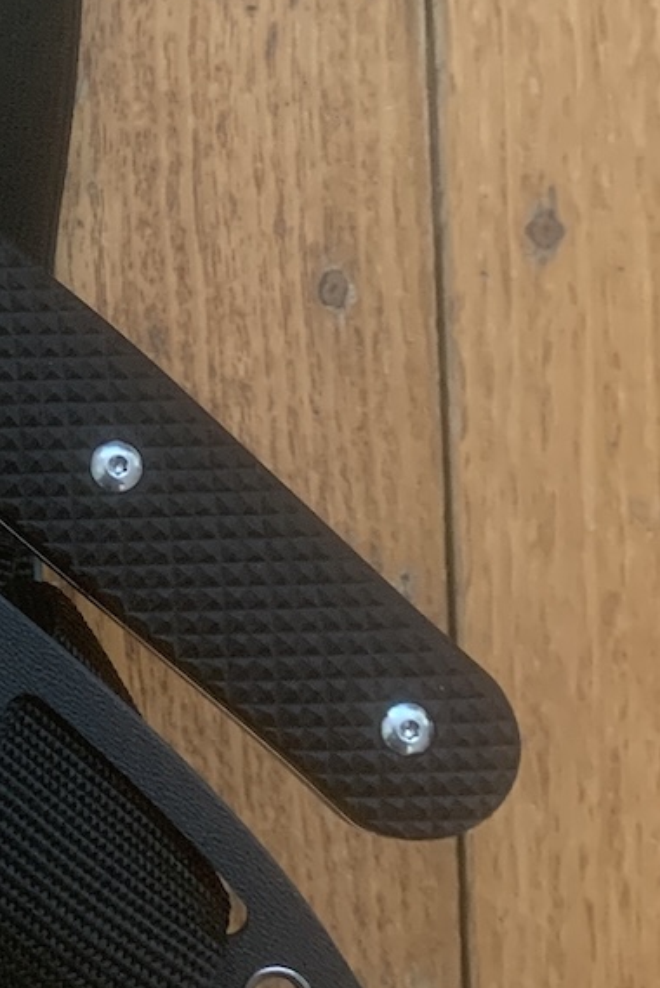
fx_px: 2609
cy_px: 128
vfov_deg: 21.1
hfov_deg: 13.0
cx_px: -538
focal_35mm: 95
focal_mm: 4.25
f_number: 1.8
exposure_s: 1/48
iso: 400
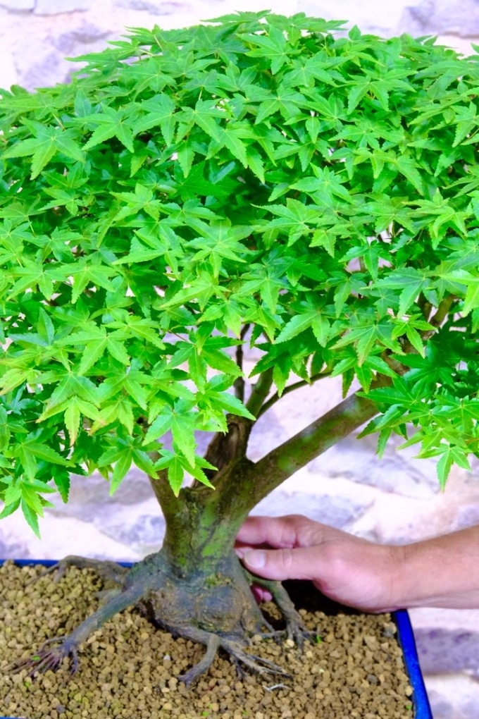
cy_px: 360
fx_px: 3133
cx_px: 240
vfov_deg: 13.1
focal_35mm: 157
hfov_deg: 8.7
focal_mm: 104.9
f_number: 9
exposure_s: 1/30
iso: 3200
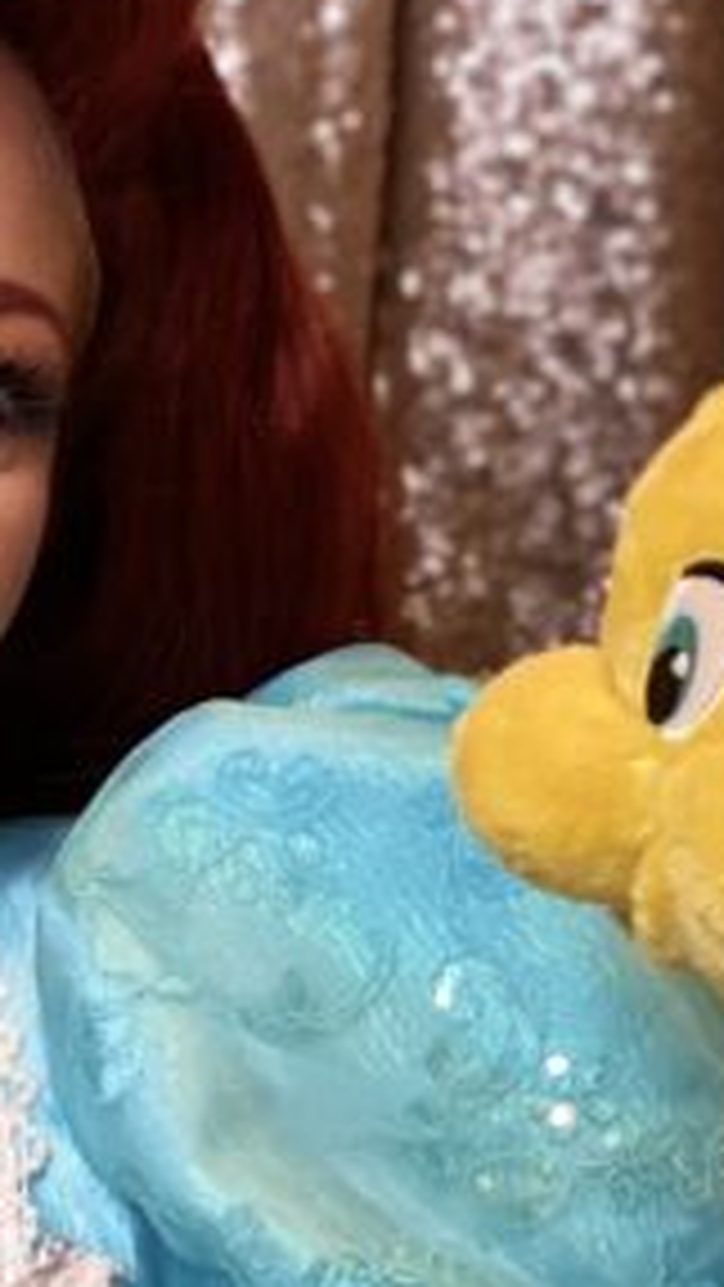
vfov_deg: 10.0
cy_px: 1685
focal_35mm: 211
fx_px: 7197
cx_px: 0
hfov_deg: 5.7
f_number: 2
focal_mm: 6
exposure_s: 1/40
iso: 200
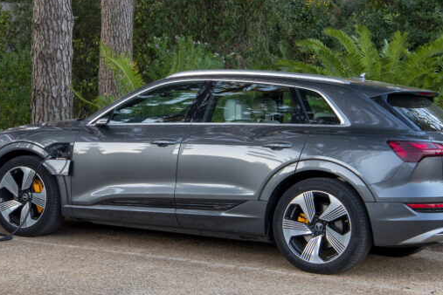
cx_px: 100
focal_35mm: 97
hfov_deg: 20.8
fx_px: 1194
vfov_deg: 14.1
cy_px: 97
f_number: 11
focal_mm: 48
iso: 400
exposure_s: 1/3
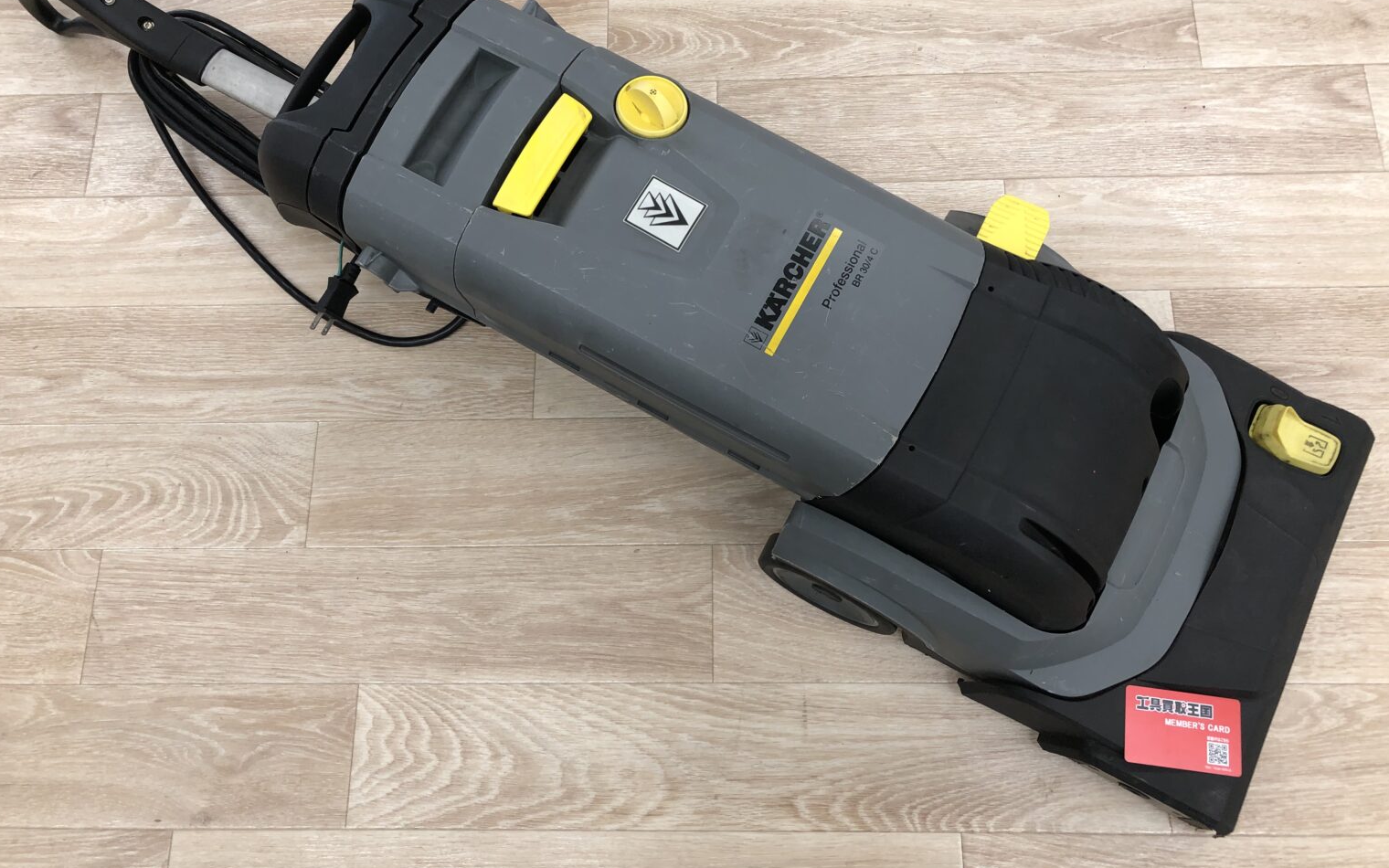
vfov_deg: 41.7
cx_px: 693
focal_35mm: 30
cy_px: 368
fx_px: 1136
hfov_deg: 62.9
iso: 64
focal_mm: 3.99
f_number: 1.8
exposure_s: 1/120
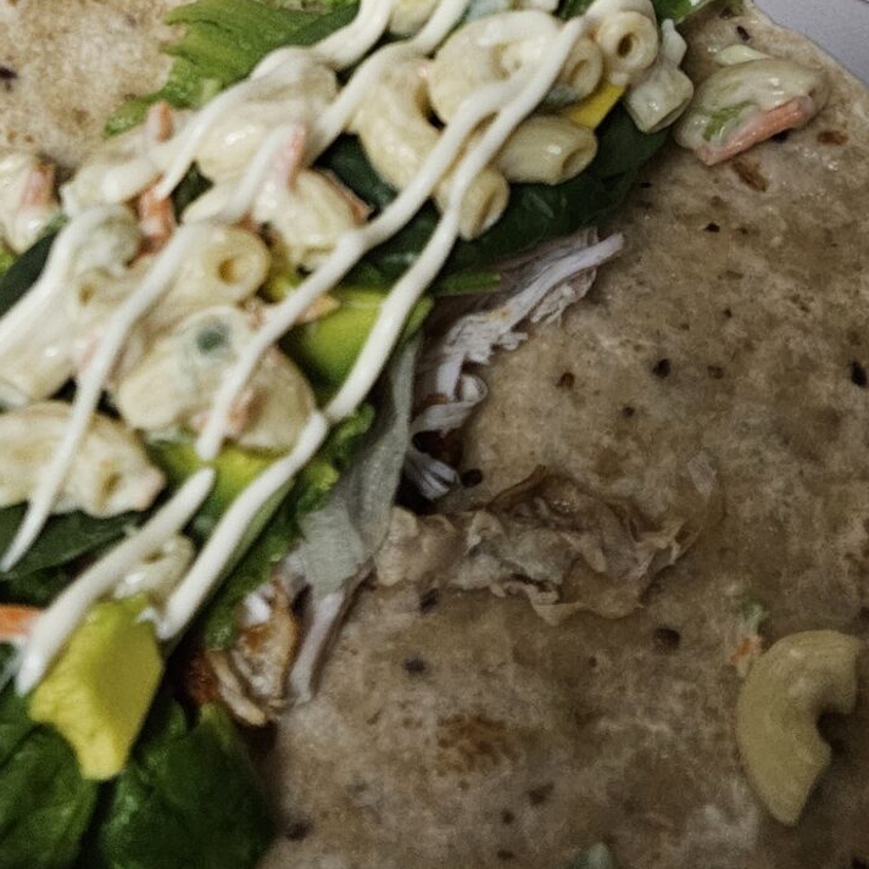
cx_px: 306
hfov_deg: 23.6
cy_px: -93
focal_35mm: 73
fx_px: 2073
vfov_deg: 22.3
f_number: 1.8
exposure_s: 1/30
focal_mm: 5.4
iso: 640
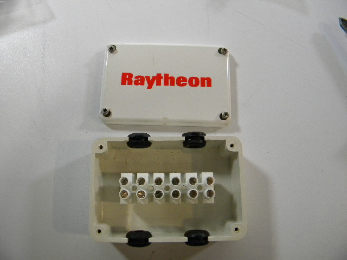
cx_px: 174
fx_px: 281
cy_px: 130
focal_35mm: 28
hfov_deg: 63.4
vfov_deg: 49.7
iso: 400
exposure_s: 1/193
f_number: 3.5
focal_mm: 5
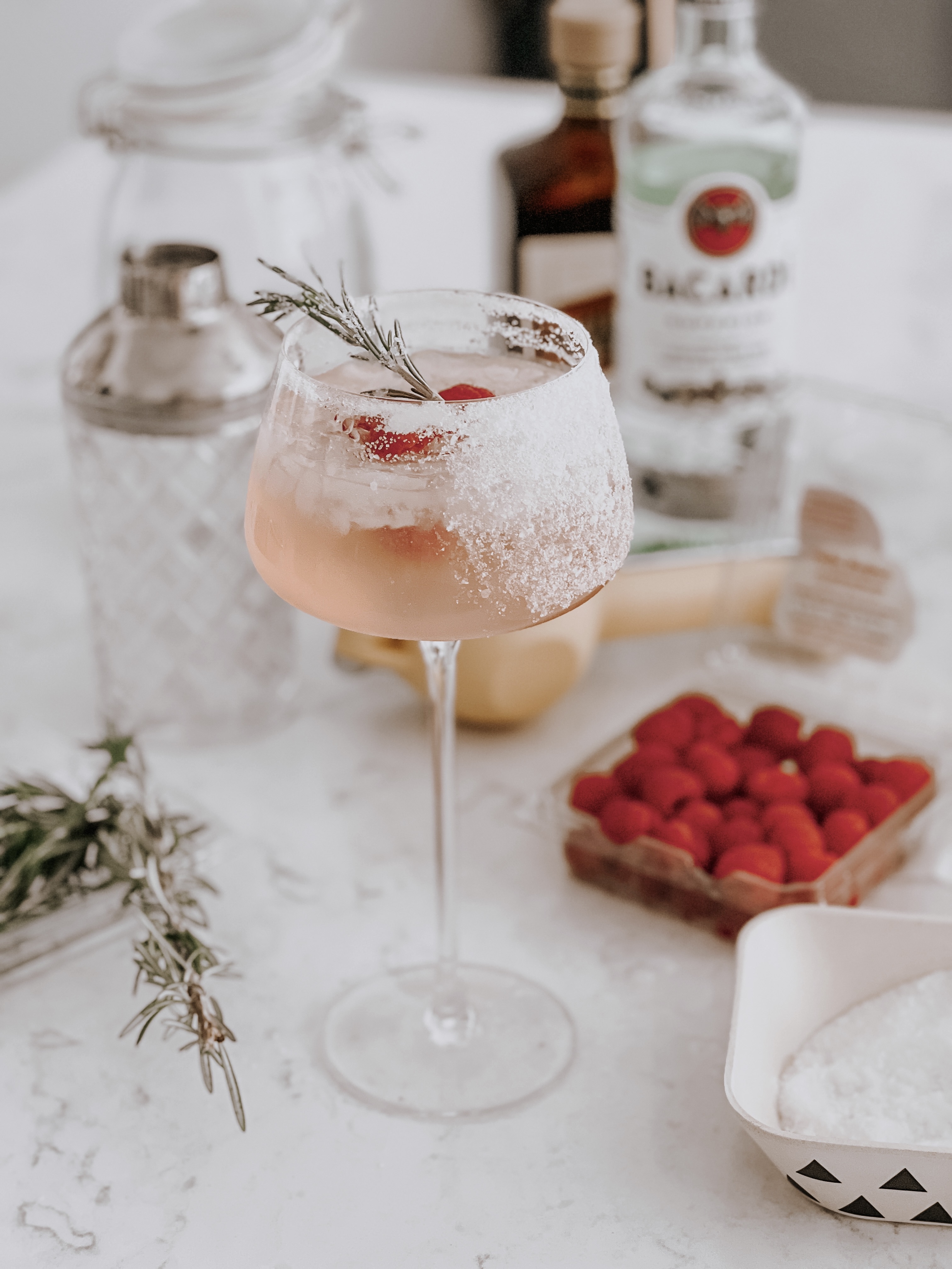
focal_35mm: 77
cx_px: 476
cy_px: 634
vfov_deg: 25.3
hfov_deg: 19.1
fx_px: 2824
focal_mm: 9
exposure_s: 1/40
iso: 250
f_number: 2.8
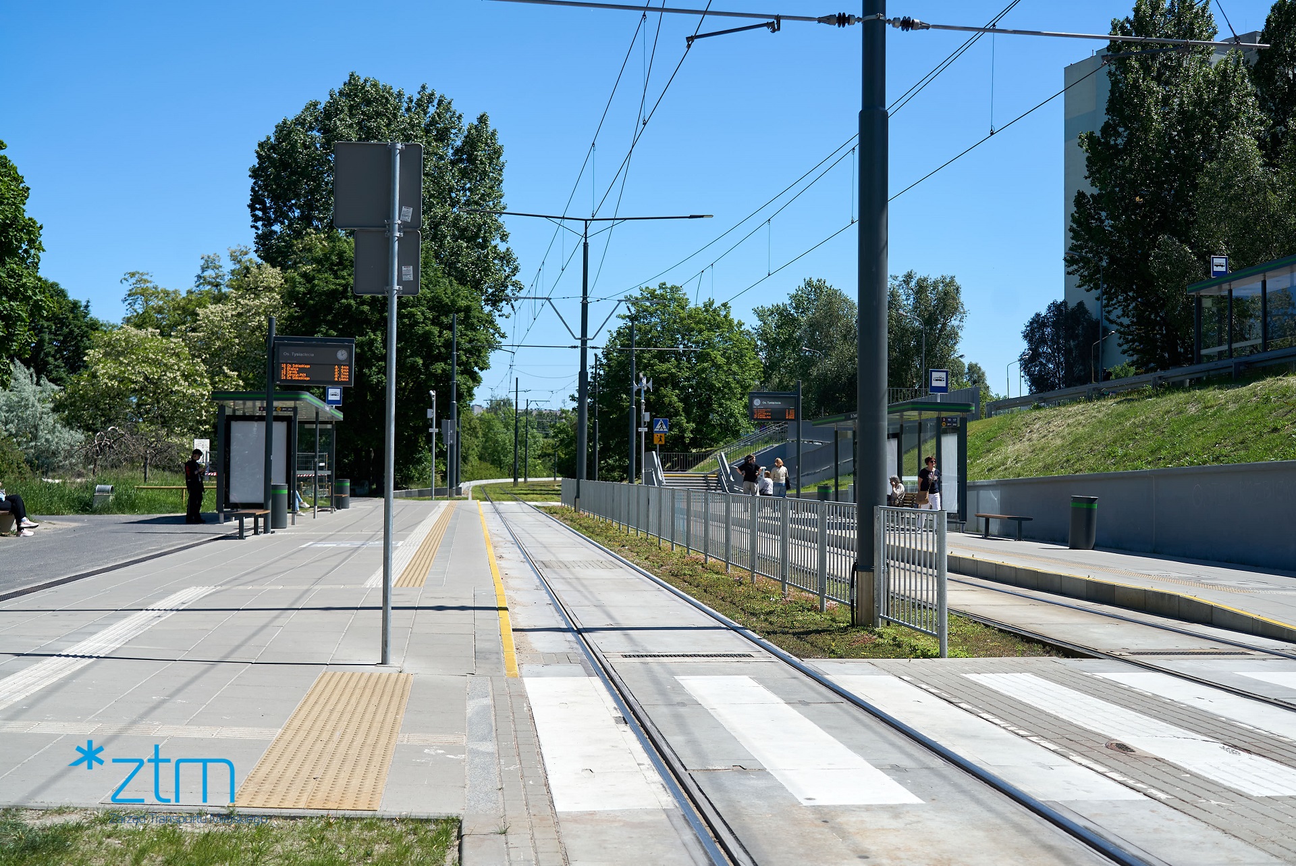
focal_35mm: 39
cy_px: 433
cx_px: 648
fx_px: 1405
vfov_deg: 34.2
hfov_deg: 49.5
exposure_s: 1/1250
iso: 100
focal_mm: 39
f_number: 4
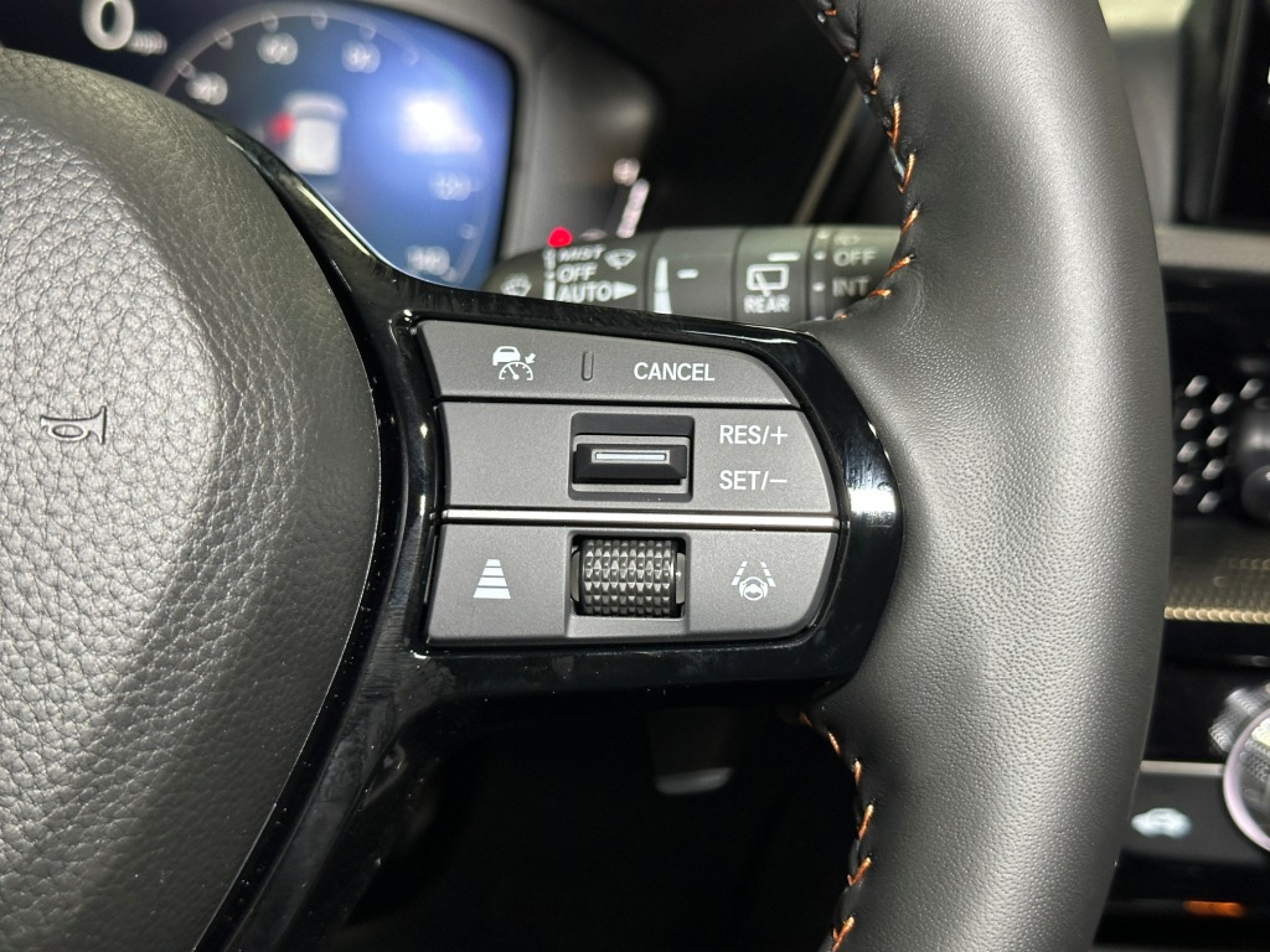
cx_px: 635
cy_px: 476
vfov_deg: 30.3
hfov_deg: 39.7
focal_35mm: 48
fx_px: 1761
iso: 400
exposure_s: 1/40
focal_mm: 6.86
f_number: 1.78
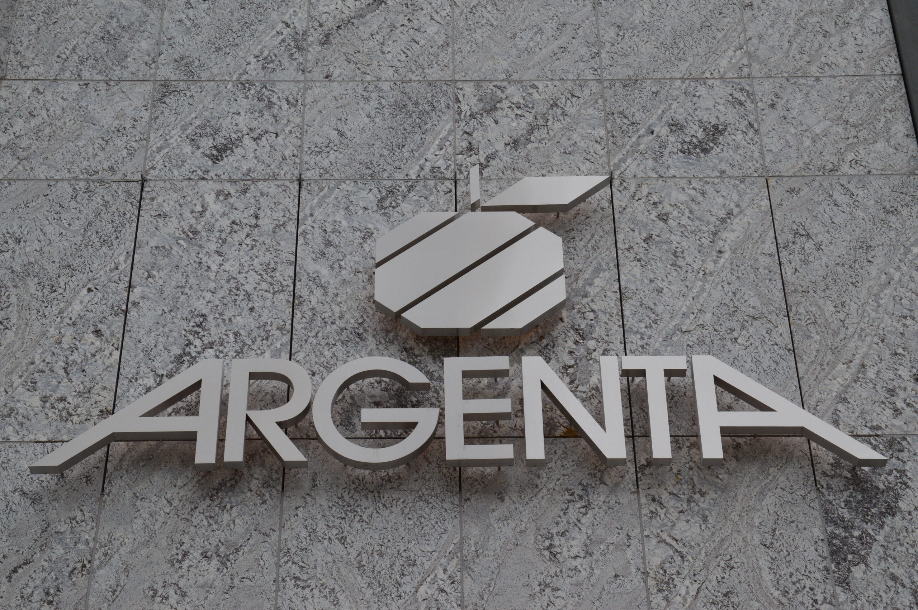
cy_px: 305
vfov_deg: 20.1
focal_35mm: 68
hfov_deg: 29.9
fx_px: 1720
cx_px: 459
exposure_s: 1/500
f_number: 11
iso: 400
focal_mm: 45
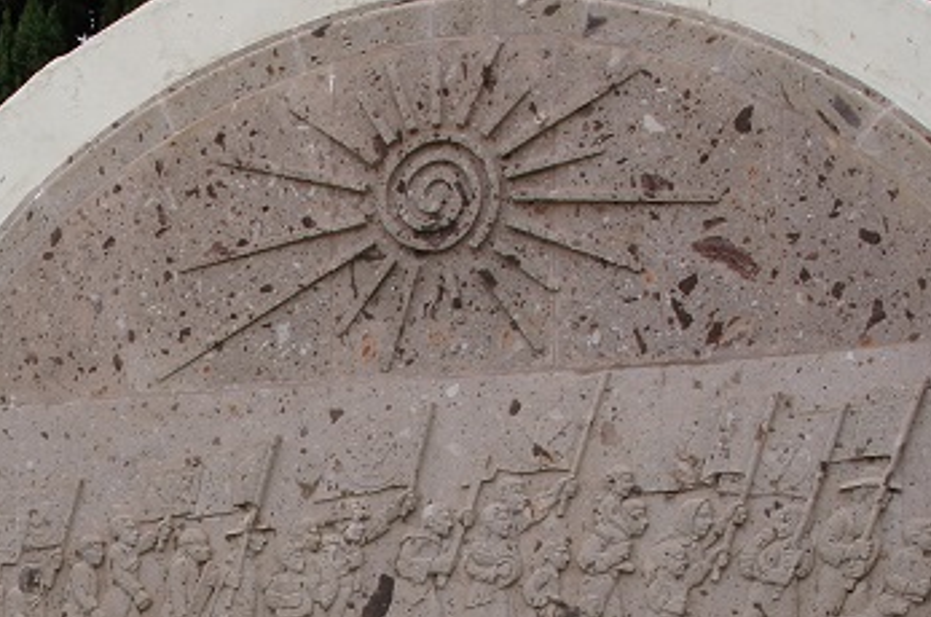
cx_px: 83
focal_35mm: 108
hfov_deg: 18.6
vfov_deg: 12.3
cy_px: 803
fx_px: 2788
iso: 100
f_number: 13
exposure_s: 1/80
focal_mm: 26
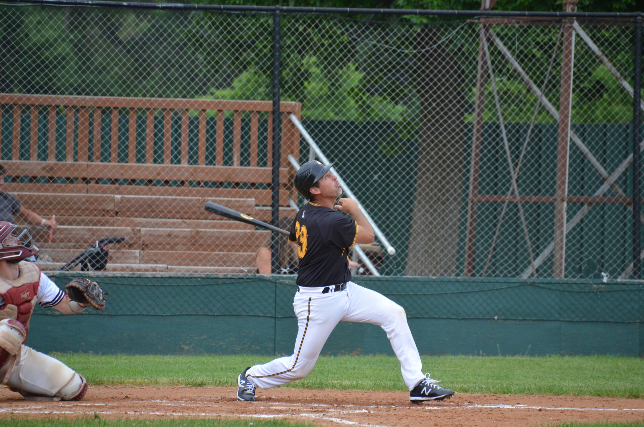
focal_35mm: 450
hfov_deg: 4.6
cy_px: 214
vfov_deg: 3.0
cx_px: 322
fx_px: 8034
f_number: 6.3
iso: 1400
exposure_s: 1/500
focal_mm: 300
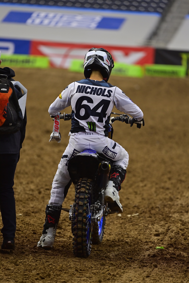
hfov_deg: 4.6
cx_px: 94
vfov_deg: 6.9
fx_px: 2362
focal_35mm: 300
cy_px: 142
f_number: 4
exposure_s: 1/800
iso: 900
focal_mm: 300
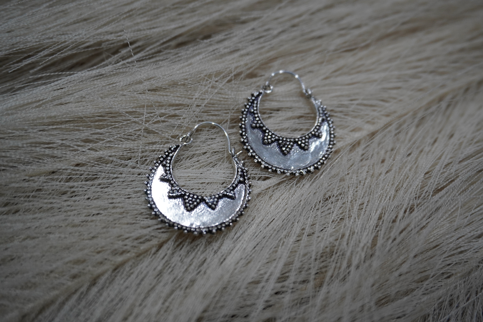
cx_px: 242
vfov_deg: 34.2
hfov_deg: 49.6
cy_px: 161
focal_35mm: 39
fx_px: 523
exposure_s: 1/40
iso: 640
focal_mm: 26
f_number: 5
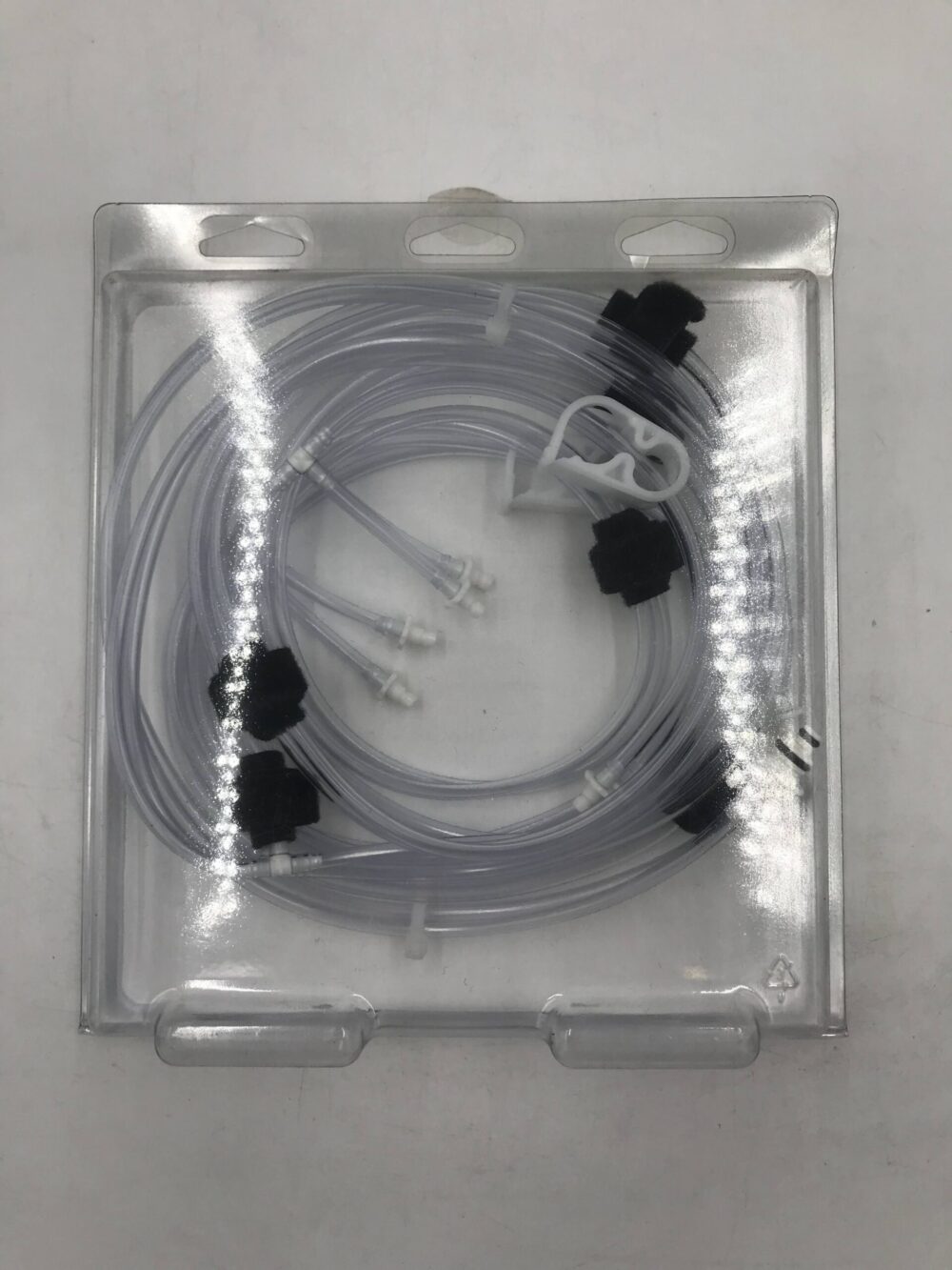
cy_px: 635
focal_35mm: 28
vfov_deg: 63.4
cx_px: 476
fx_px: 1027
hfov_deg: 49.8
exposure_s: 1/289
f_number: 1.8
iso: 20
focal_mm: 3.99
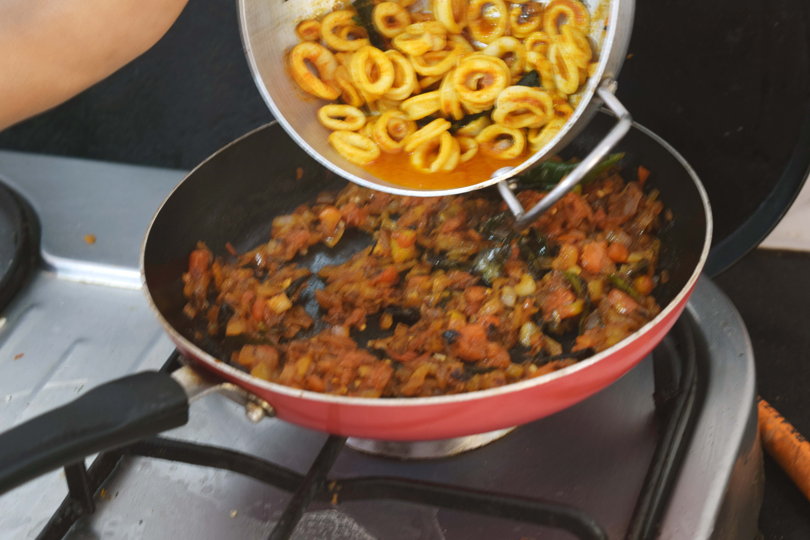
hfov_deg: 24.6
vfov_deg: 16.6
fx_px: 1856
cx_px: 405
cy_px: 270
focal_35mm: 82
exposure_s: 1/2
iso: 400
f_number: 5.6
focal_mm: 55
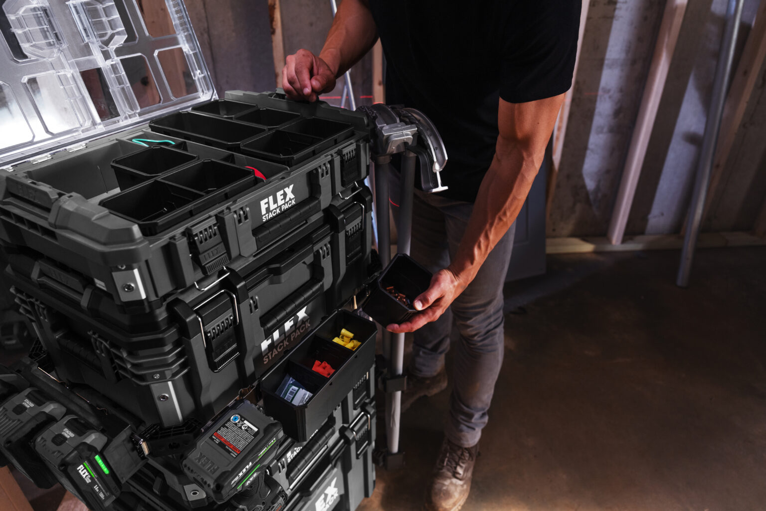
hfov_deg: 73.7
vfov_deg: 53.2
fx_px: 511
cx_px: 383
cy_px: 256
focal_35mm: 24
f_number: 4
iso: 400
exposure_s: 1/160
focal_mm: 24
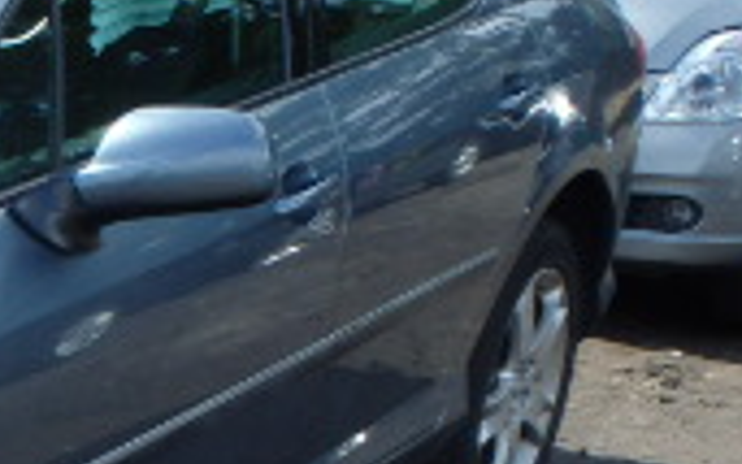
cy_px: 520
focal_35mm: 111
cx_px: -594
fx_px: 2245
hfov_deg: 15.9
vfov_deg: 11.6
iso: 125
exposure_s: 1/500
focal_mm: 5
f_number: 3.9
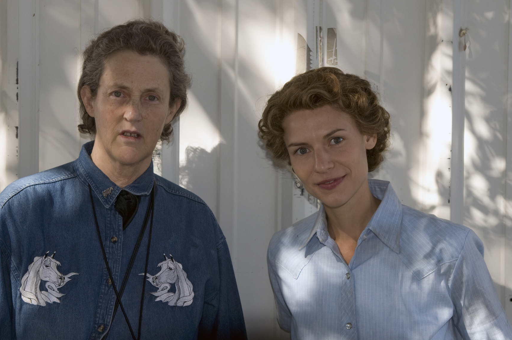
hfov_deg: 32.1
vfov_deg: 21.6
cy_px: 162
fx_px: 889
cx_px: 246
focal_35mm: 63
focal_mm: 35
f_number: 7.1
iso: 200
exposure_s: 1/125
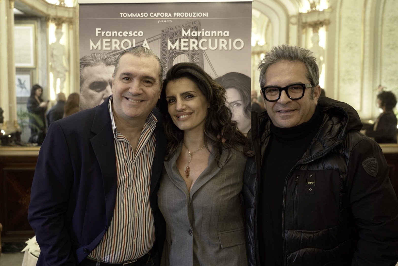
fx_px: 420
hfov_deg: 50.7
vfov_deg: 35.1
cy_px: 133
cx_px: 199
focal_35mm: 38
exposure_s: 1/100
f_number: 4
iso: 2000
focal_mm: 38
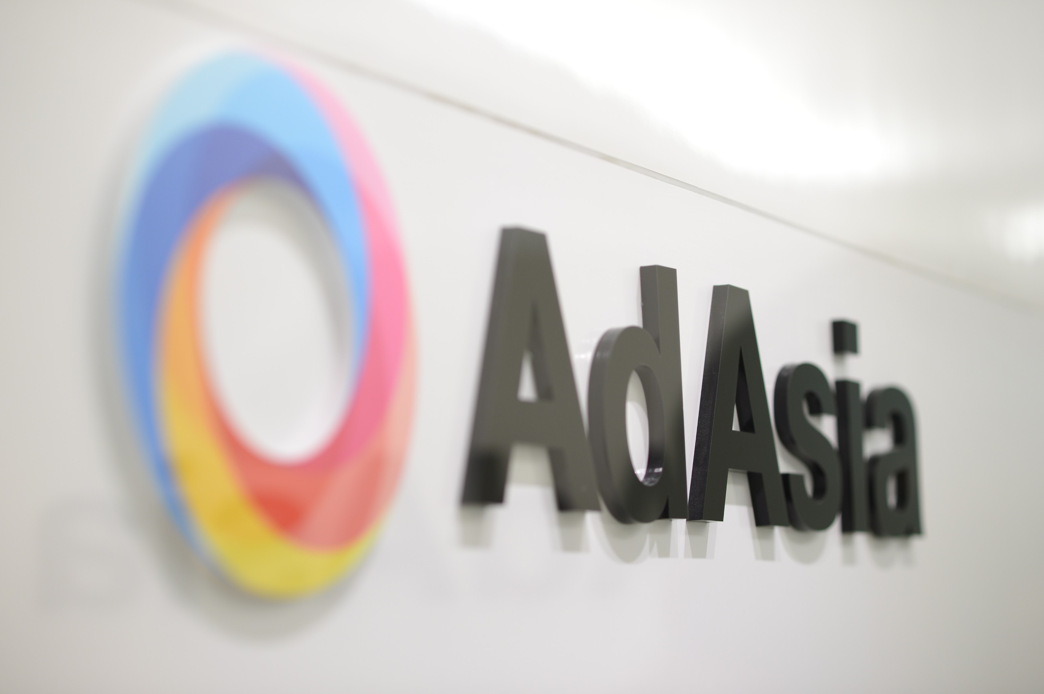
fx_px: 2462
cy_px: 347
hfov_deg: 23.9
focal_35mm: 85
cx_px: 522
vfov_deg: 16.0
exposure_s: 1/160
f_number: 2.5
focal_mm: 85
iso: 500
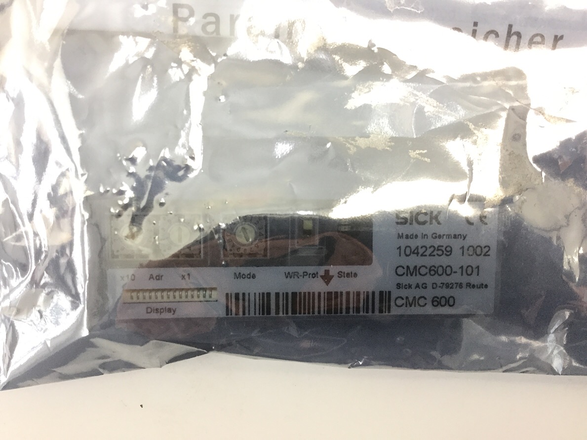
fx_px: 526
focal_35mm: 31
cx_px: 294
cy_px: 220
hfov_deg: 58.3
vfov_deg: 45.4
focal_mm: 3.3
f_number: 2.4
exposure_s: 1/33
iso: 125
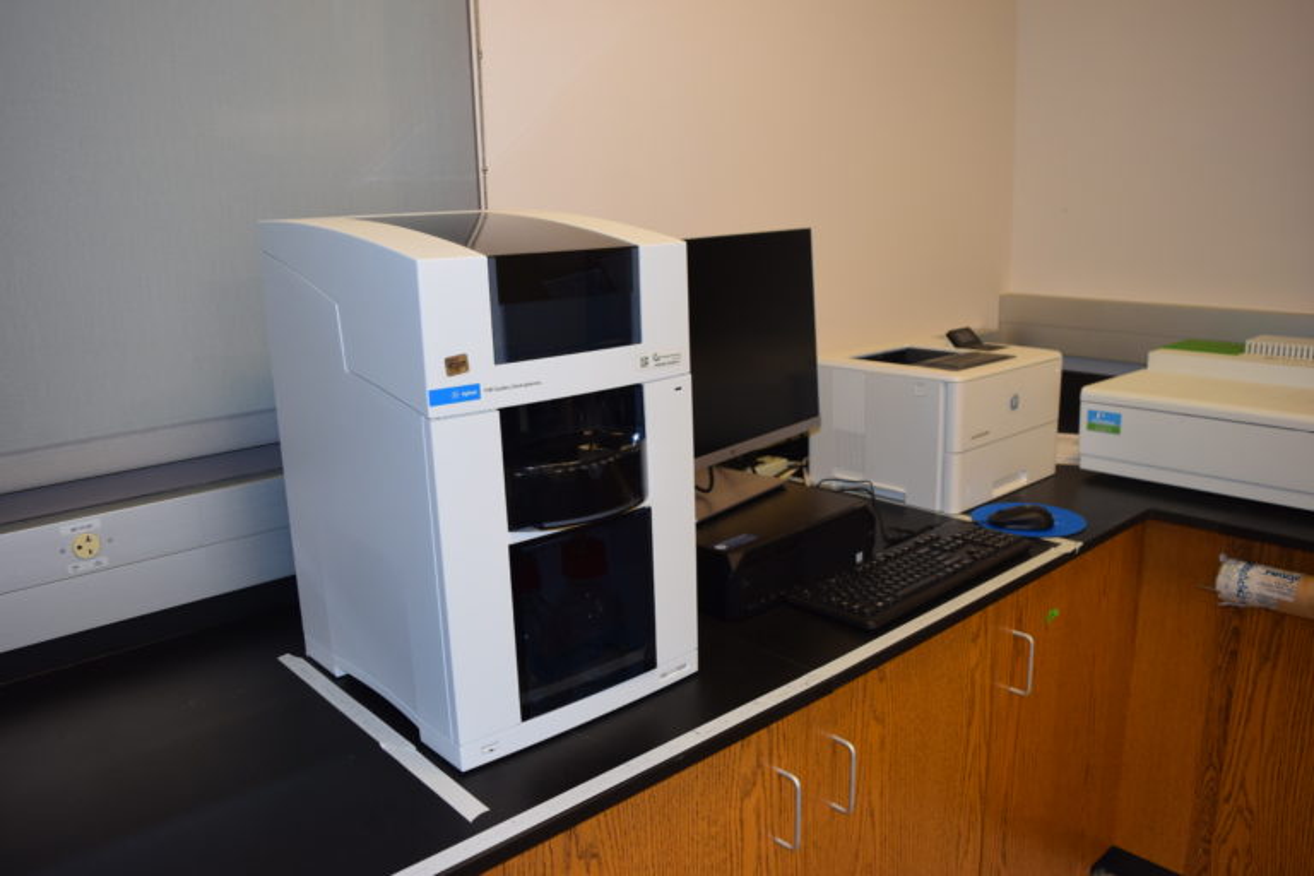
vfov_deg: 47.9
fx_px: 985
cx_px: 657
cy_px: 438
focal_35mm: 27
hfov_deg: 67.4
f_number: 4.5
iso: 800
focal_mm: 18
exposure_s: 1/80
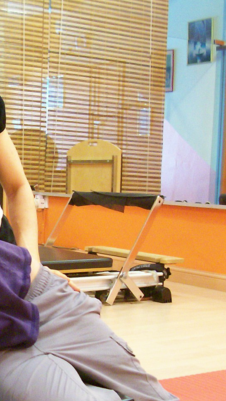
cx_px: -45
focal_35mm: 78
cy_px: 236
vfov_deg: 27.1
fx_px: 831
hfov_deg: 15.0
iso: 160
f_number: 2.7
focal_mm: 5.6
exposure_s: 1/11.3
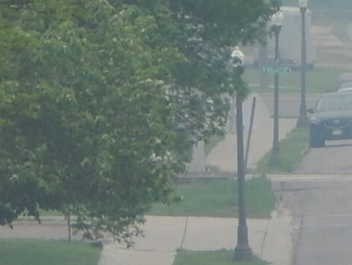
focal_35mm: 1357
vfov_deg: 1.1
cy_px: -295
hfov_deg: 1.5
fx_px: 13809
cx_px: 565
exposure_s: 1/320
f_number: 5.6
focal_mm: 44.9
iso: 125
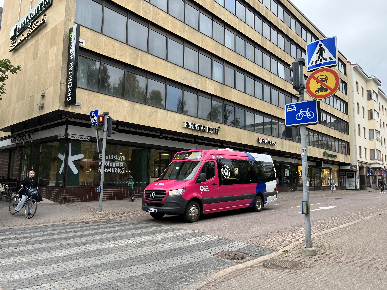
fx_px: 291
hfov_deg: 67.3
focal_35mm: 26
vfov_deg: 53.1
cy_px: 145
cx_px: 194
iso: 50
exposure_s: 1/162
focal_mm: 5.1
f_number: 1.6
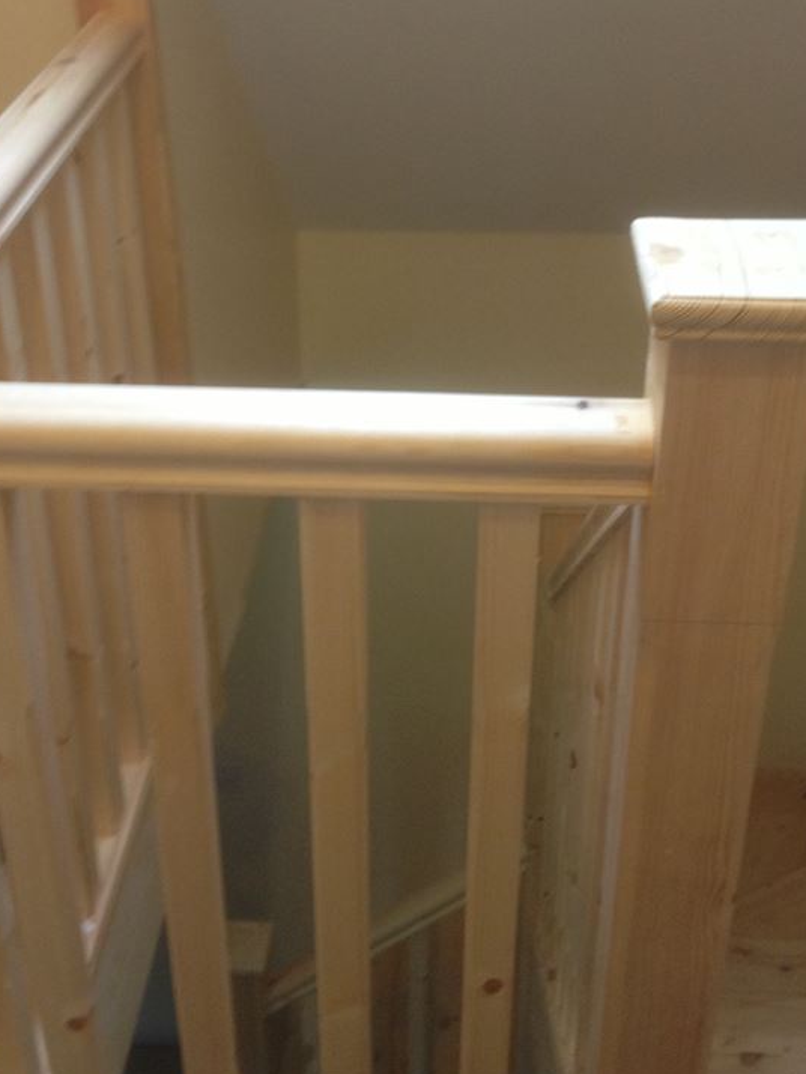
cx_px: 423
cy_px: 402
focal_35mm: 49
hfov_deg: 29.7
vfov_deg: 38.6
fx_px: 1520
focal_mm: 4.28
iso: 125
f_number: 2.4
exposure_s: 1/20
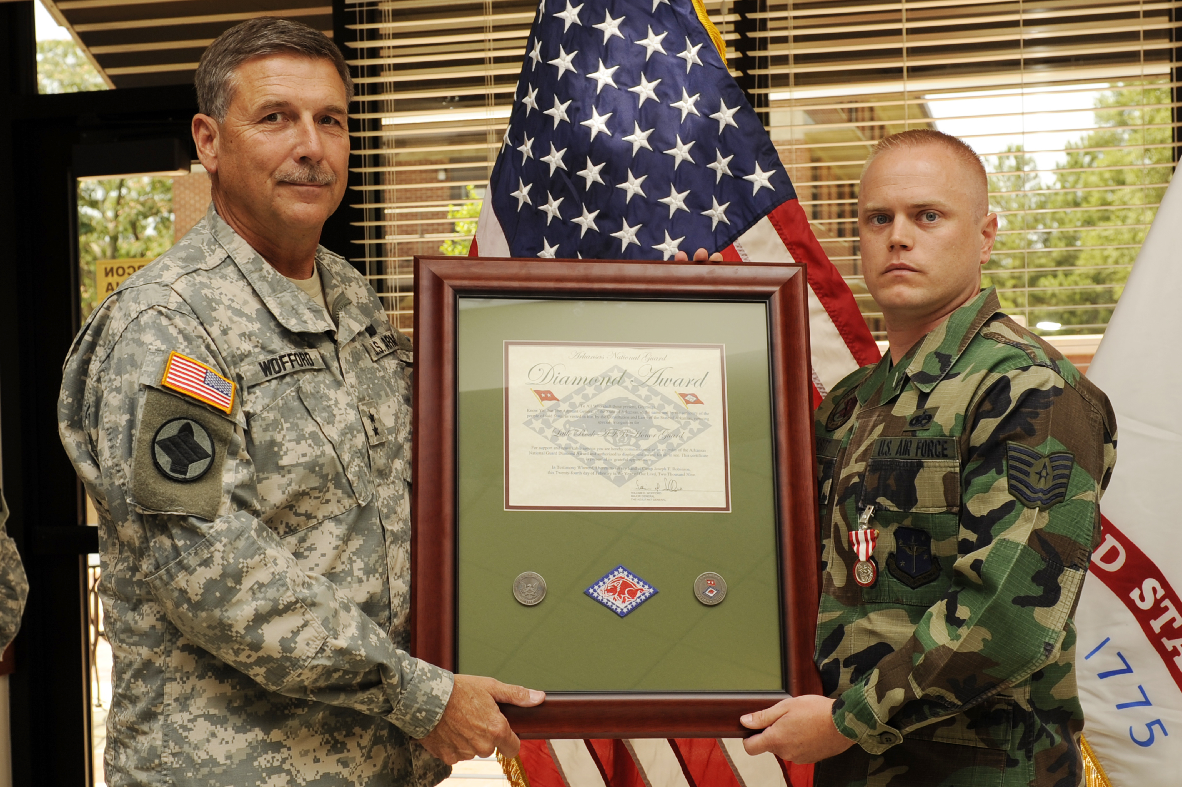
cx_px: 591
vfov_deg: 41.1
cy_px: 394
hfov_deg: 58.7
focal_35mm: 32
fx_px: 1050
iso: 200
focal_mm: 32
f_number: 5.6
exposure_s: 1/125
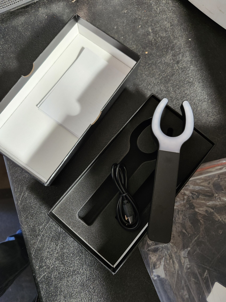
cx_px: 113
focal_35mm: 23
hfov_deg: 58.9
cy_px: 151
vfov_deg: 73.9
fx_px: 200
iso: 800
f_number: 1.8
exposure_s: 1/120
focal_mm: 5.54
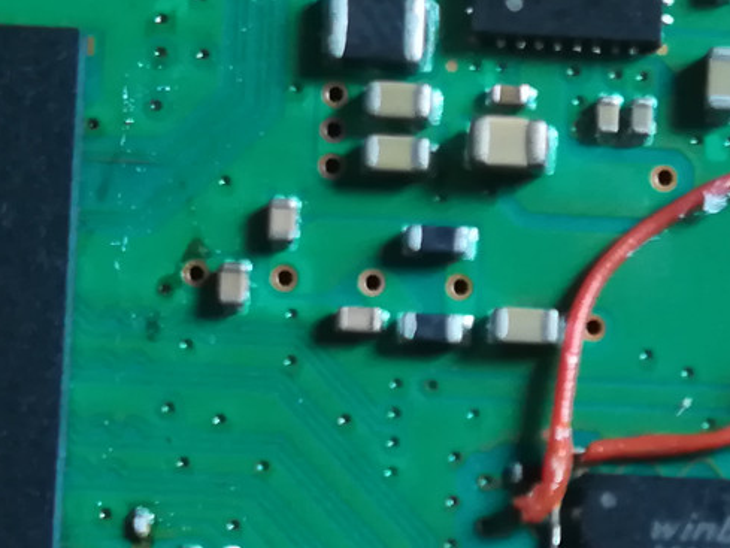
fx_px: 2299
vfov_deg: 13.4
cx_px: 719
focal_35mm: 109
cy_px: 512
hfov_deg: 17.6
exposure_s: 1/33.3
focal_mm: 3.83
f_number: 2.2
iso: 320
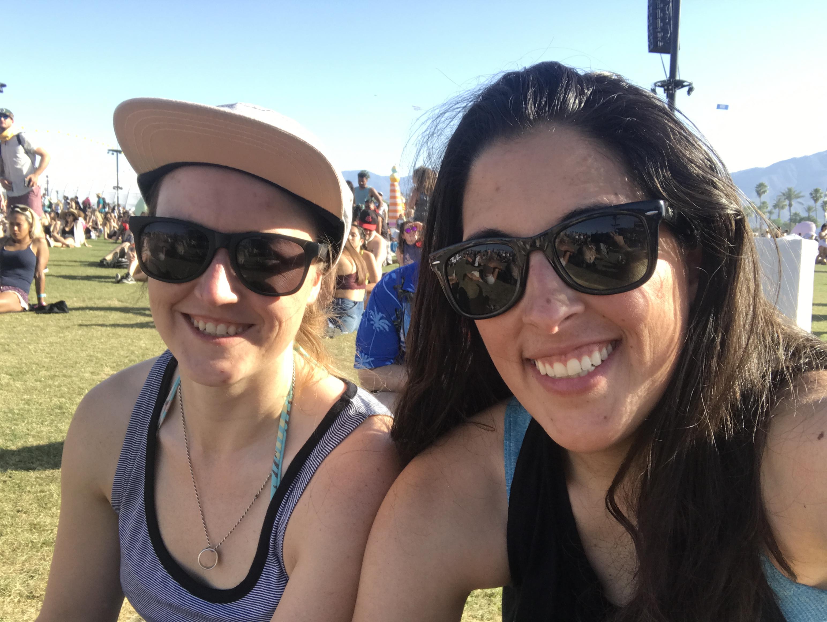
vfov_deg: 44.2
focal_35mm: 32
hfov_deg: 56.8
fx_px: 765
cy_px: 311
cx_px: 414
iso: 25
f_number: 2.2
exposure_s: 1/428
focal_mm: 2.87
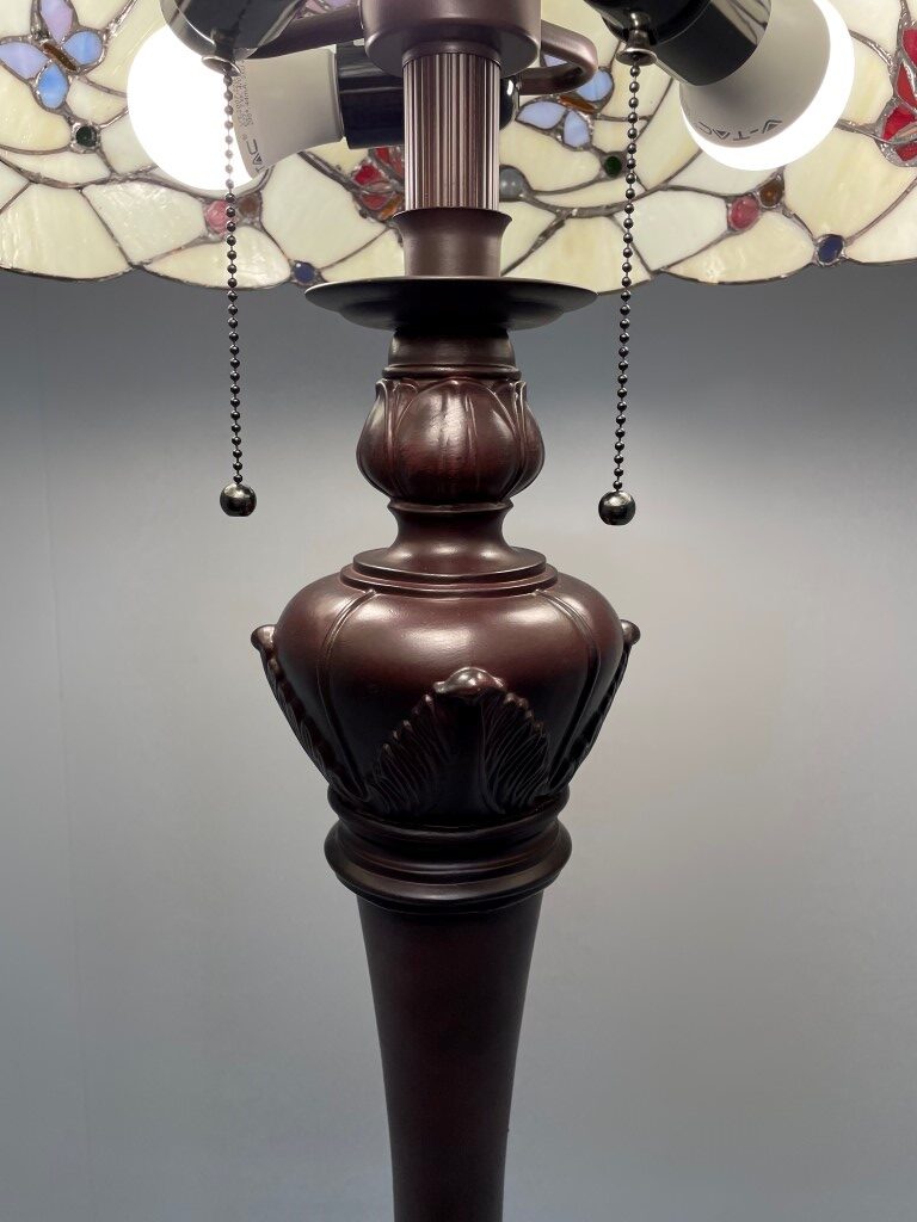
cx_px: 458
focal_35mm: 26
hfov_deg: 53.1
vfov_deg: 67.3
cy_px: 611
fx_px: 918
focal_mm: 4.2
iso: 80
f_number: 1.6
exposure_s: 1/100
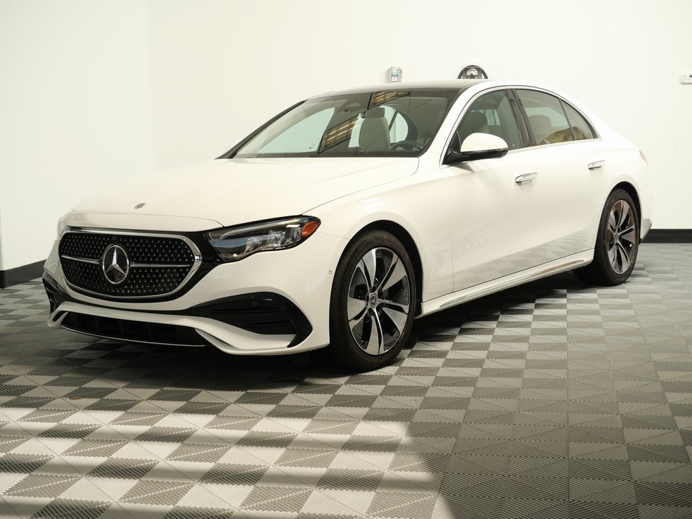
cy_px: 260
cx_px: 346
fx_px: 1000
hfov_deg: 38.2
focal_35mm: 50
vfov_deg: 29.1
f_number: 5.6
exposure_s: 1/200
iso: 250
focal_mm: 25
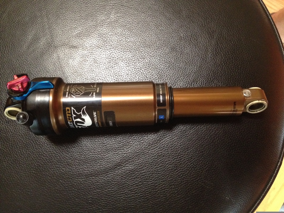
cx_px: 142
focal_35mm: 35
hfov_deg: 52.6
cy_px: 106
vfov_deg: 40.7
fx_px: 287
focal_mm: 4.28
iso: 400
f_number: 2.4
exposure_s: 1/15
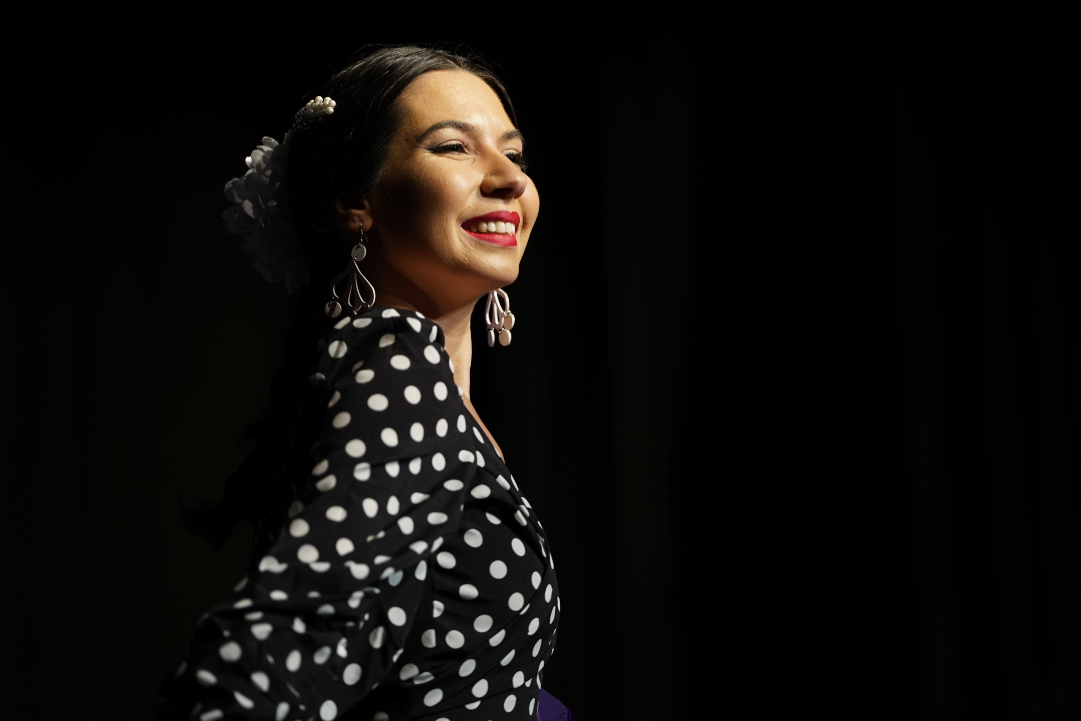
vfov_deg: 8.1
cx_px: 540
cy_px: 360
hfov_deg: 12.1
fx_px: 5105
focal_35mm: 170
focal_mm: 170
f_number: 2.8
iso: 1000
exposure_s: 1/320
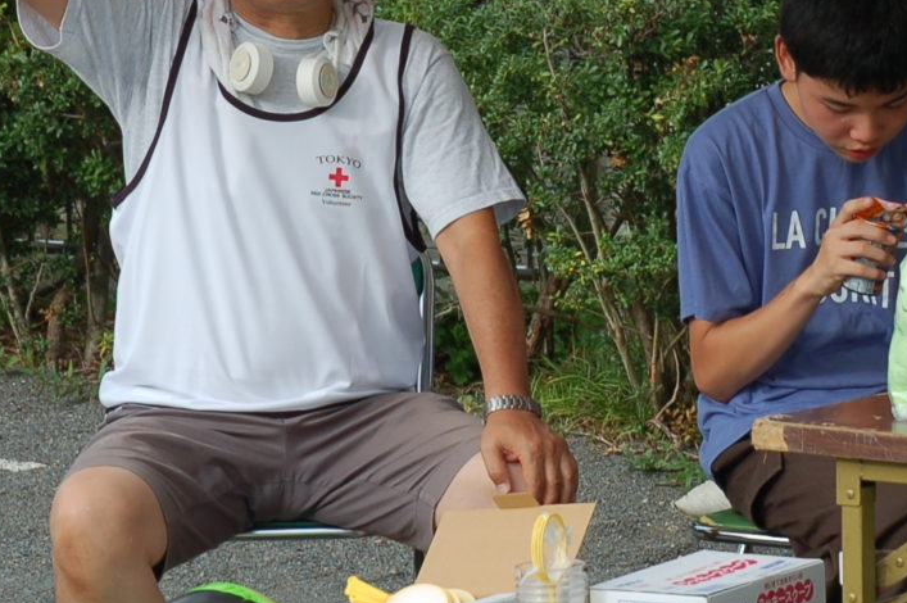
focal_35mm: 200
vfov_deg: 6.9
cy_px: 230
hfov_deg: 10.2
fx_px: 5034
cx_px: 912
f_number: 7.1
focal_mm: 46
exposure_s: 1/200
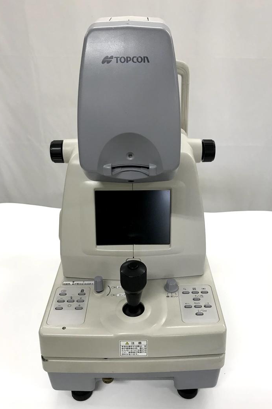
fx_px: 340
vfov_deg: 61.9
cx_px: 148
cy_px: 204
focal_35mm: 30
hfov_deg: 43.5
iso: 25
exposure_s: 1/40
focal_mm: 3.99
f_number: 1.8
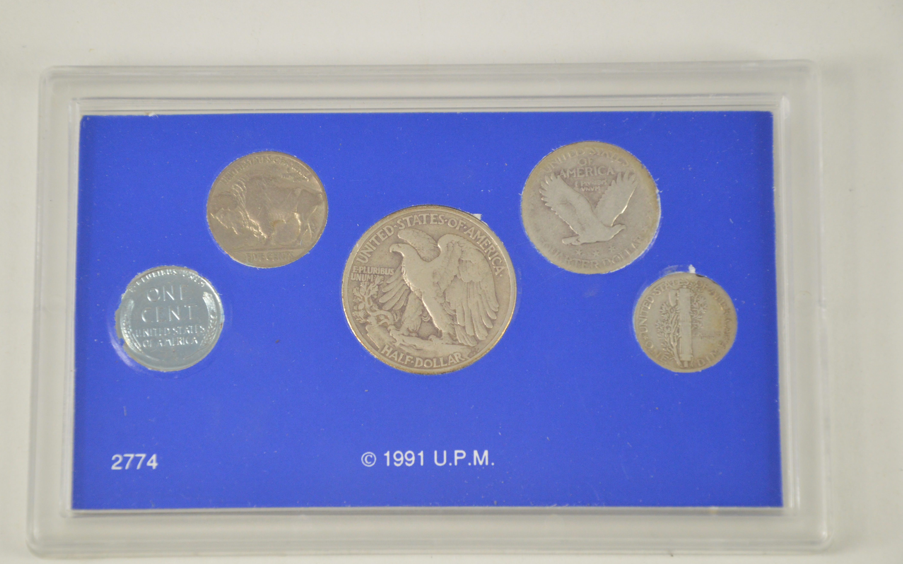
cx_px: 430
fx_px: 3692
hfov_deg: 13.9
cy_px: 285
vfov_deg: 8.7
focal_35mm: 150
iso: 800
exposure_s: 1/160
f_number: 6.3
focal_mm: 92
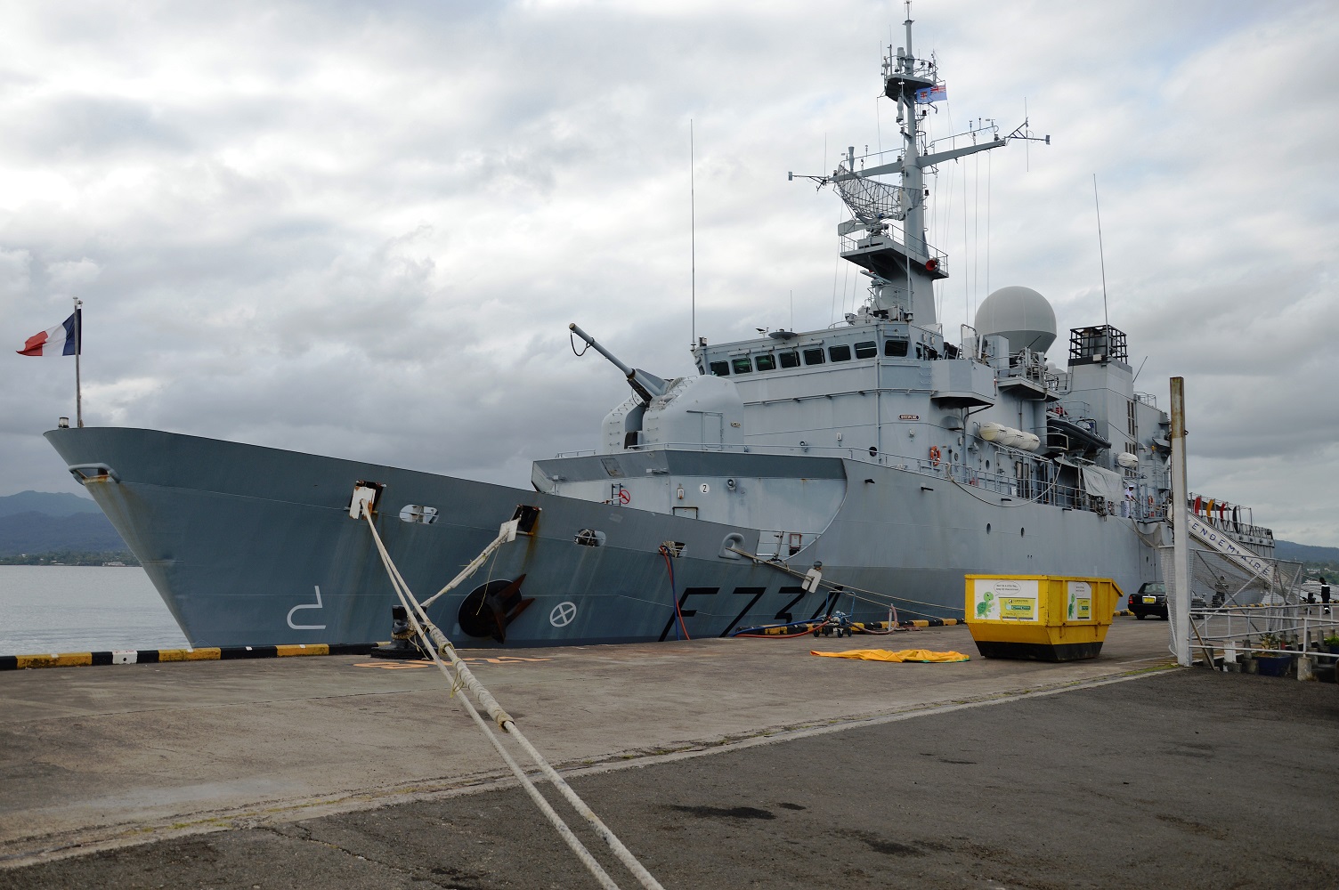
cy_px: 445
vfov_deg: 39.9
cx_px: 670
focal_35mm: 33
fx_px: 1226
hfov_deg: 57.3
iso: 100
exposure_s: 1/200
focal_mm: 22
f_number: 6.3
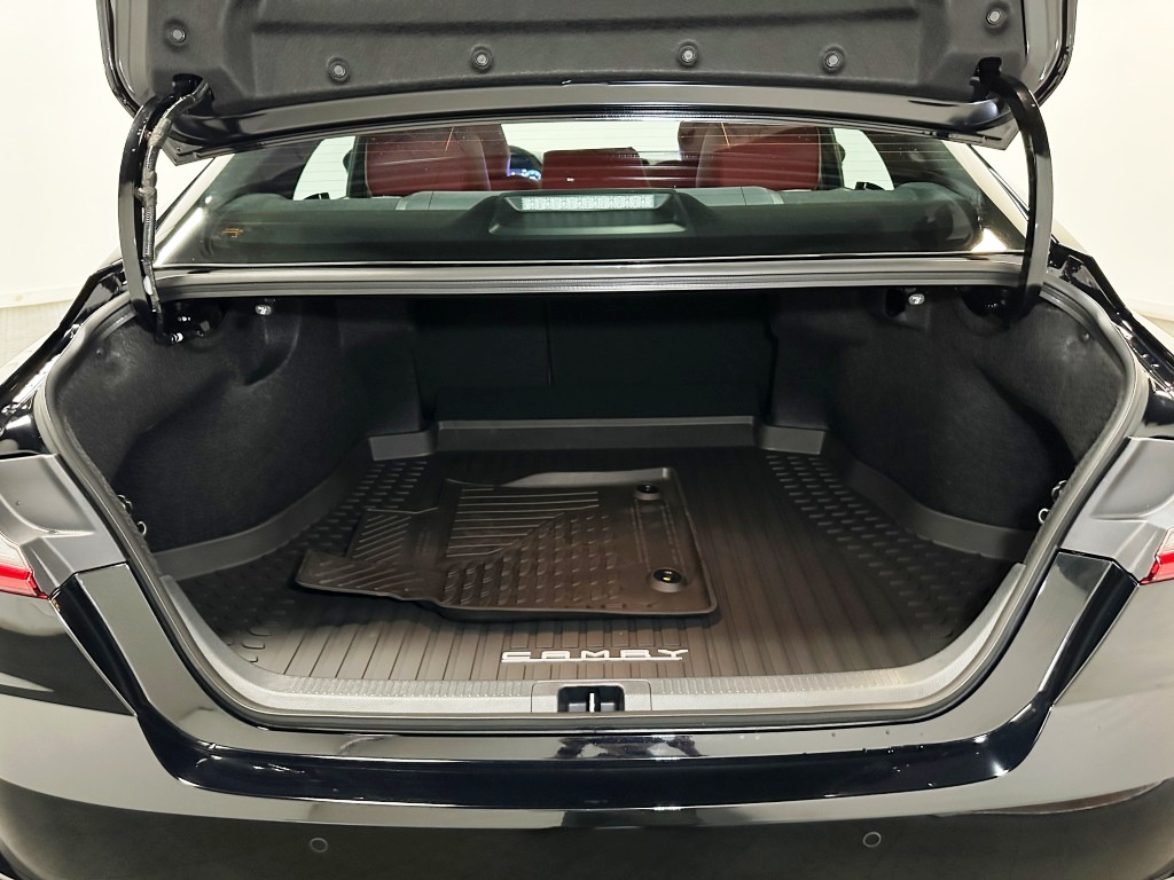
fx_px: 814
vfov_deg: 56.8
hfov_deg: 71.6
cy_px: 440
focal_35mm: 24
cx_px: 587
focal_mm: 6.86
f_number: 1.78
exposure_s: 1/30
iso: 1250
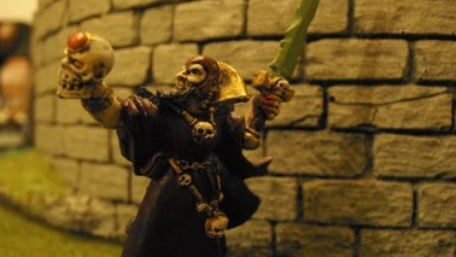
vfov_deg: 31.2
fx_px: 460
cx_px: 226
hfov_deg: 52.8
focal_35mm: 38
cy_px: 128
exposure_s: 1/2
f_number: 3.6
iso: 400
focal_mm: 5.93
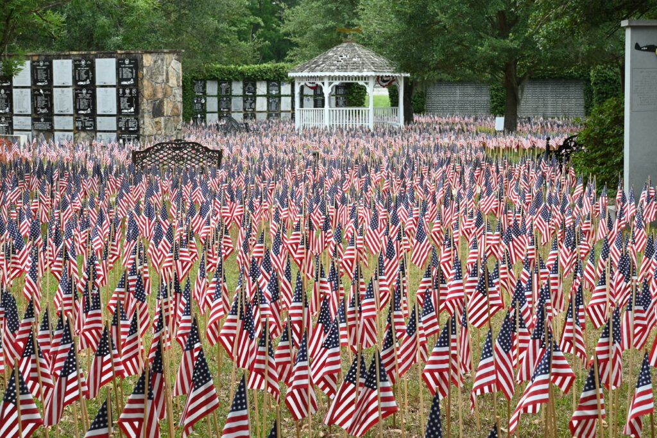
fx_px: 1314
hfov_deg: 28.1
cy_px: 219
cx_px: 328
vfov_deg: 18.9
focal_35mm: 72
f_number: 10
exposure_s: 1/100
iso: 100
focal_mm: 48
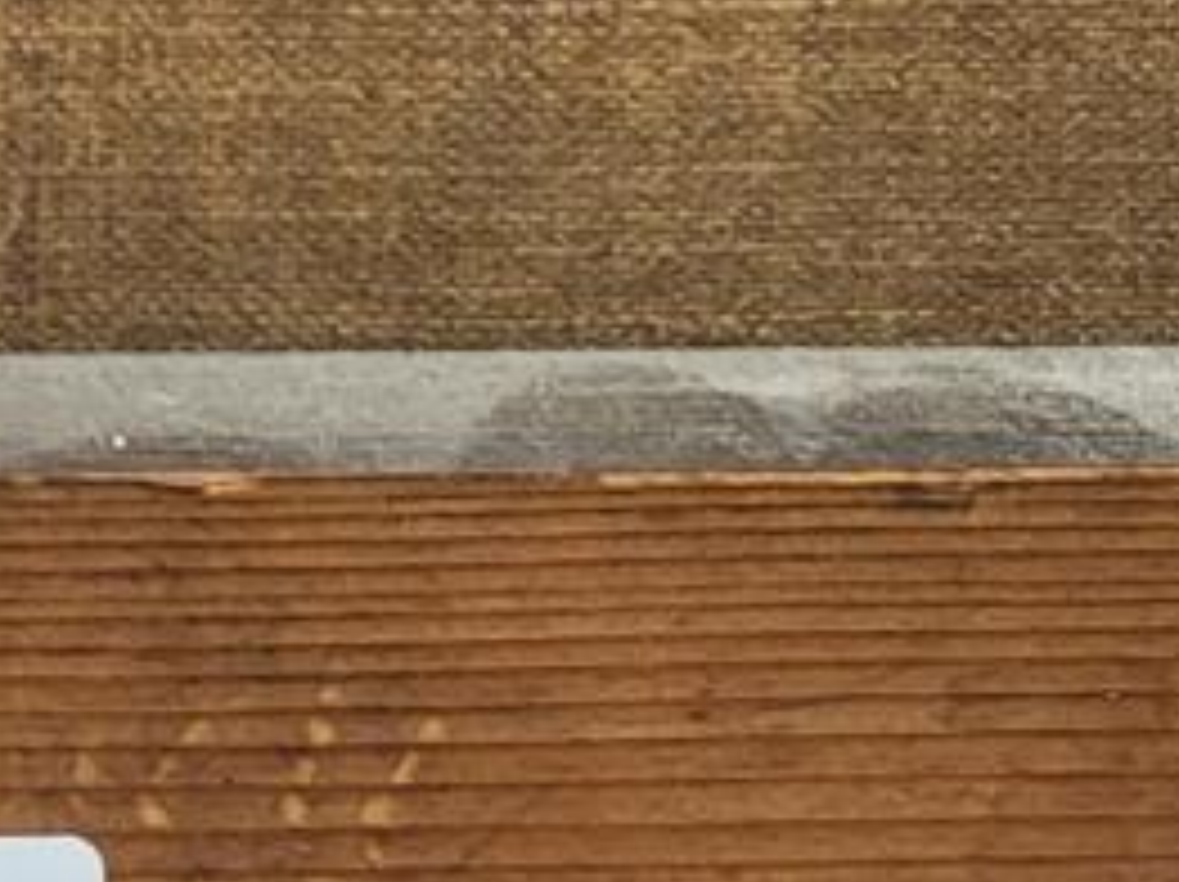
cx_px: -1526
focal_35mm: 159
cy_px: -1053
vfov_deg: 8.7
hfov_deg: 10.8
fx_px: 5410
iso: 40
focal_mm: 5.4
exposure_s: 1/636
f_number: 1.8
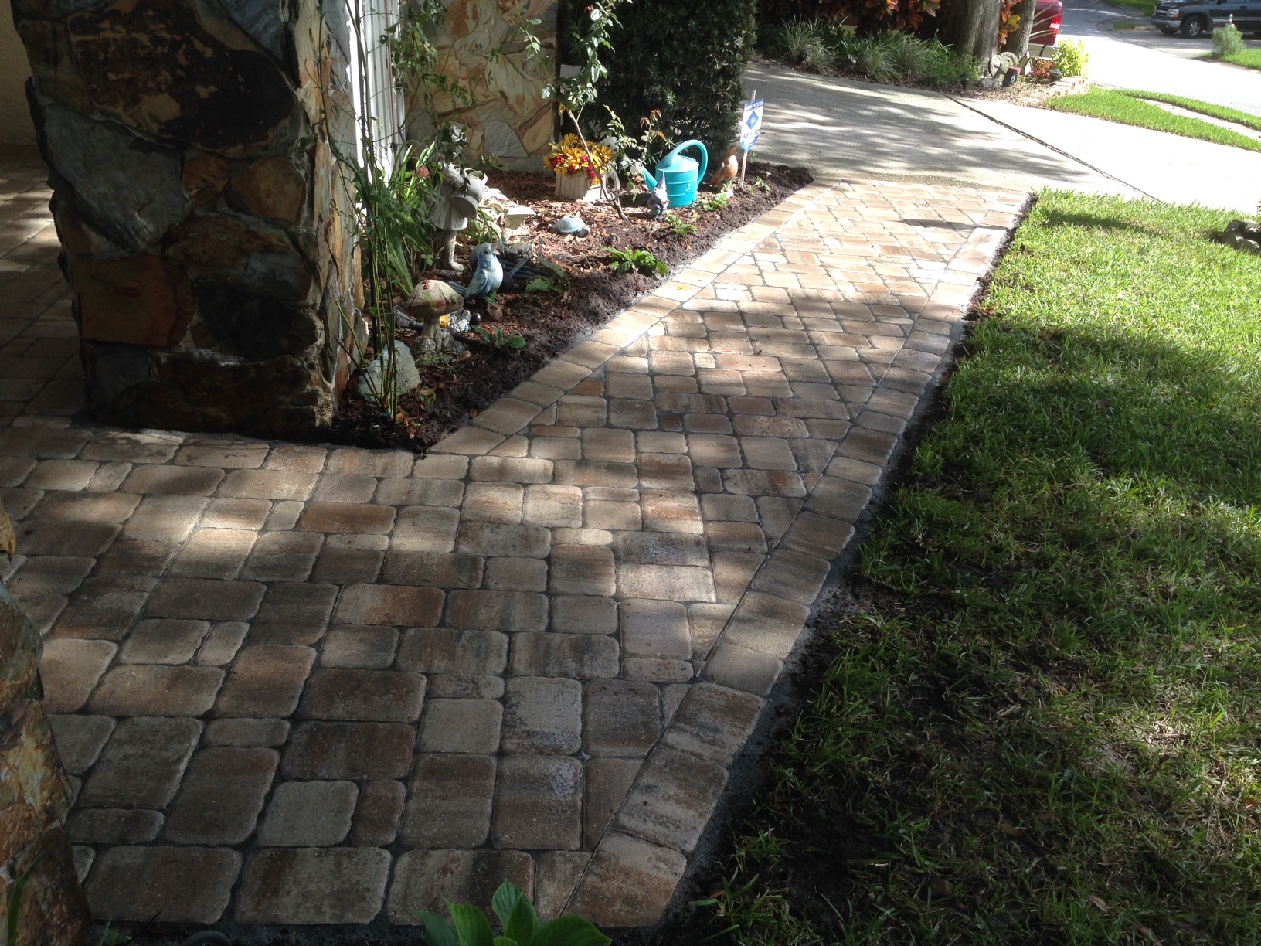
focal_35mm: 33
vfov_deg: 42.9
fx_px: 1202
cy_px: 473
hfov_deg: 55.4
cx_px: 630
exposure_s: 1/371
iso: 50
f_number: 2.4
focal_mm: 4.12
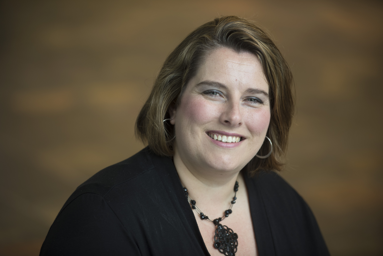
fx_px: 1703
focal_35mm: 160
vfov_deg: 8.6
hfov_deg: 12.8
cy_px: 128
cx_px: 192
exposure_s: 1/60
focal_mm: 160
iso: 320
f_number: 2.8
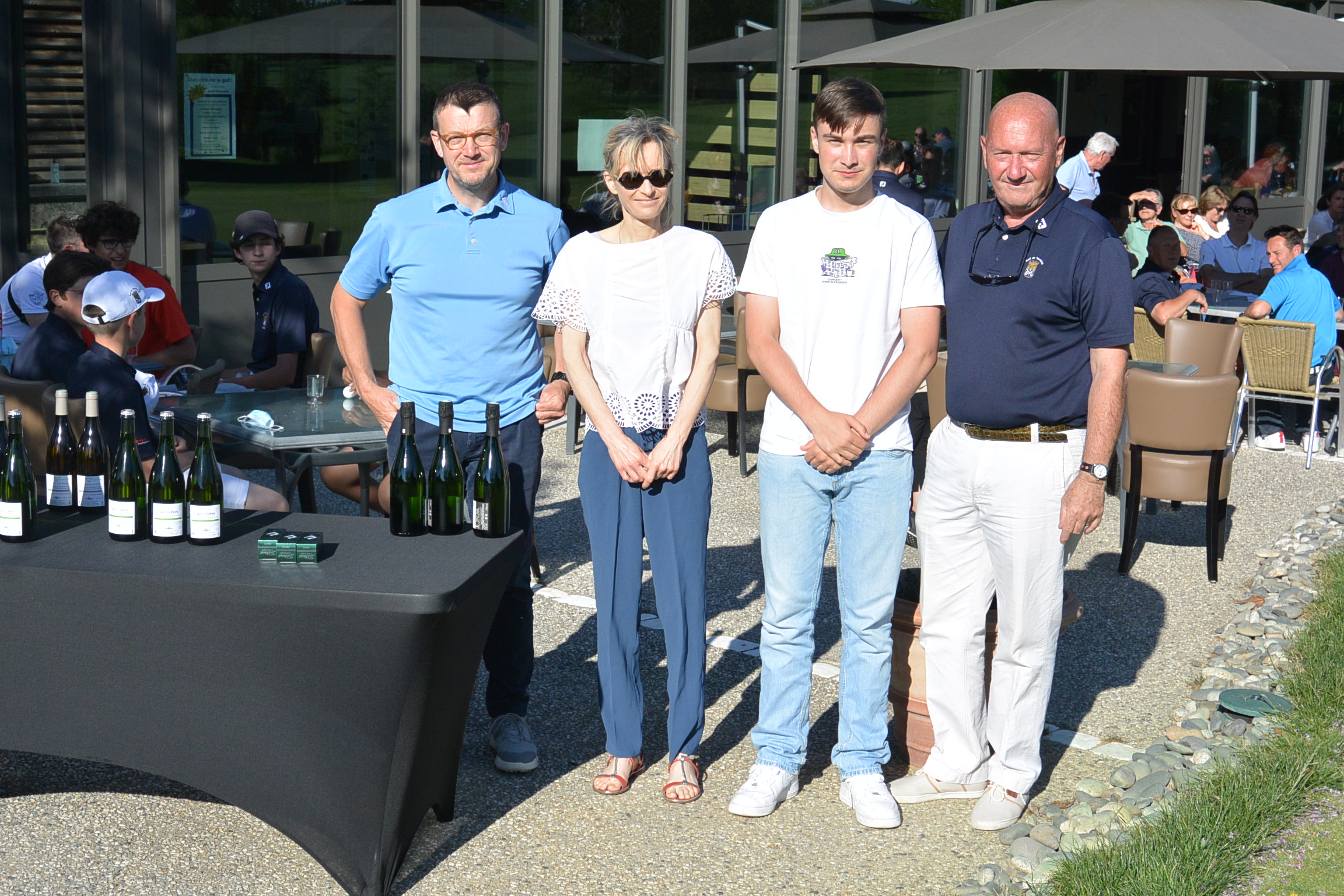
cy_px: 448
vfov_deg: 24.6
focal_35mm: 55
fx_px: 2053
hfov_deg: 36.2
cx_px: 672
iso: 160
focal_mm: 20.5
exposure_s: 1/1250
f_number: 4.8
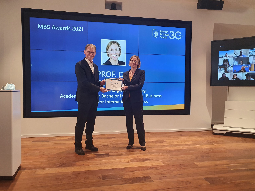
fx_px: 192
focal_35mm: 26
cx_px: 128
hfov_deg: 67.3
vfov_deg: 53.1
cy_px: 96
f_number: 2.4
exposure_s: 1/120
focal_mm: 4.32
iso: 200
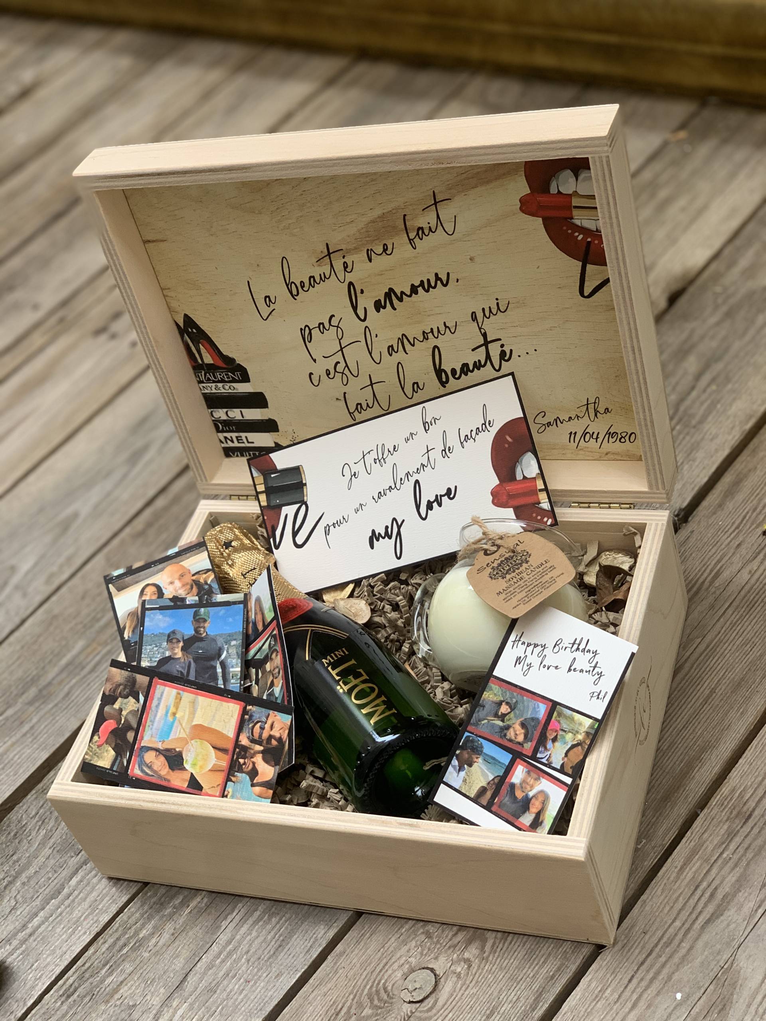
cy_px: 510
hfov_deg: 28.0
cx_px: 383
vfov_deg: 36.8
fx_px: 1534
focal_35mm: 52
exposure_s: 1/122
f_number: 2.4
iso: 64
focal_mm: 6
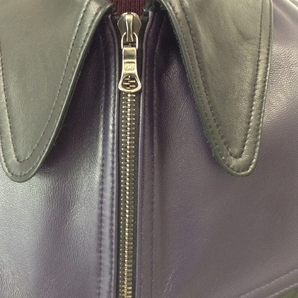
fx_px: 390
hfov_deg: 41.9
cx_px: 147
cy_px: 102
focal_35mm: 40
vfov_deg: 41.4
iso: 250
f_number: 2.4
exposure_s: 1/15
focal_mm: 3.3
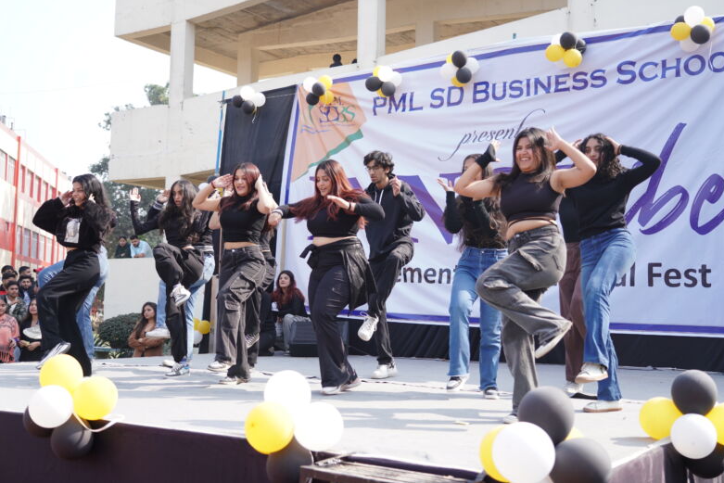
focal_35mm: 42
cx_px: 356
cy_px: 238
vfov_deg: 31.9
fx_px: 845
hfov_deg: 46.4
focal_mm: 41
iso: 400
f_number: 4
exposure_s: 1/800
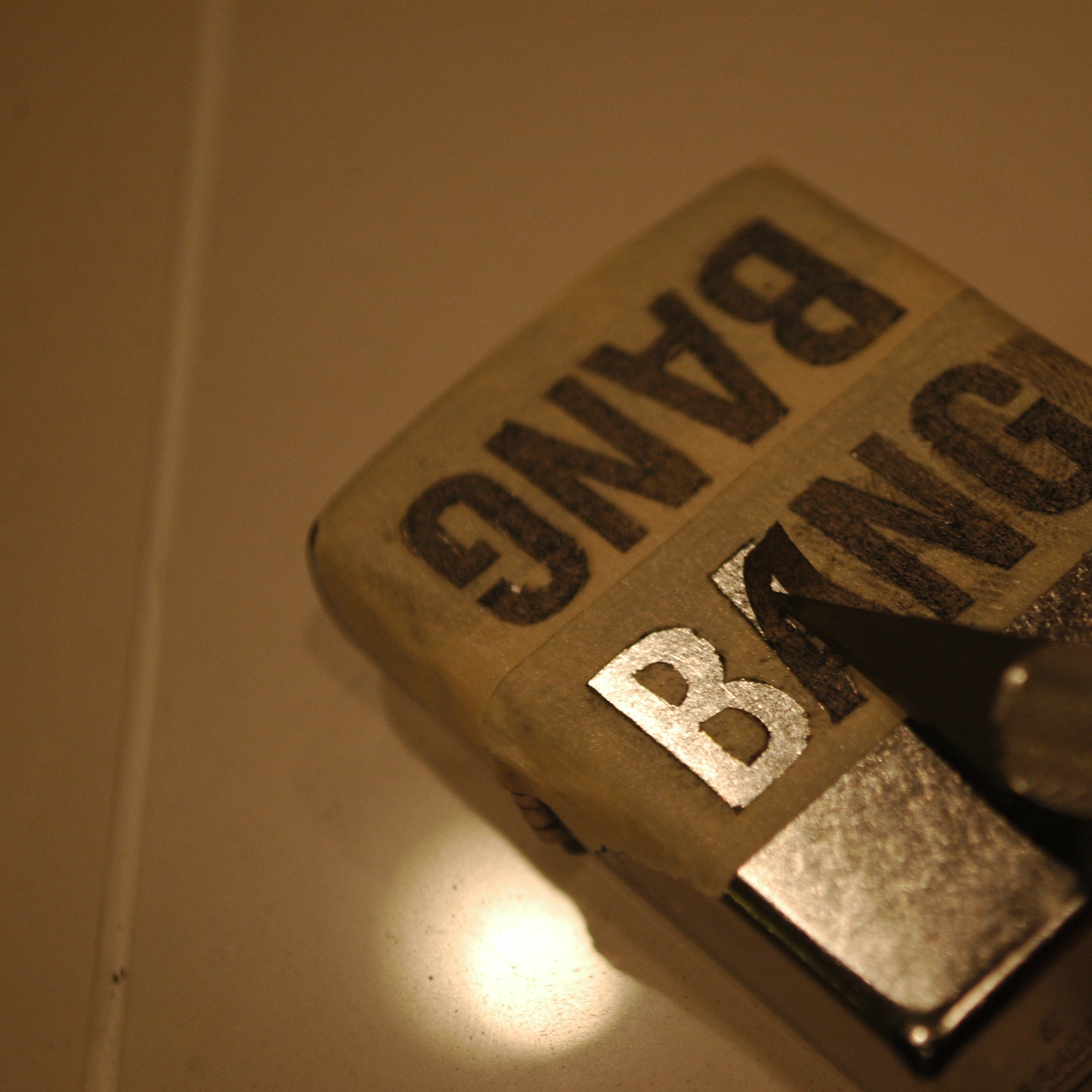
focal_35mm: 106
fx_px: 3770
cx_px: 771
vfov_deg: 16.5
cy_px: 545
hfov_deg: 16.4
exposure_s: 1/30
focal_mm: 55
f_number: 5.6
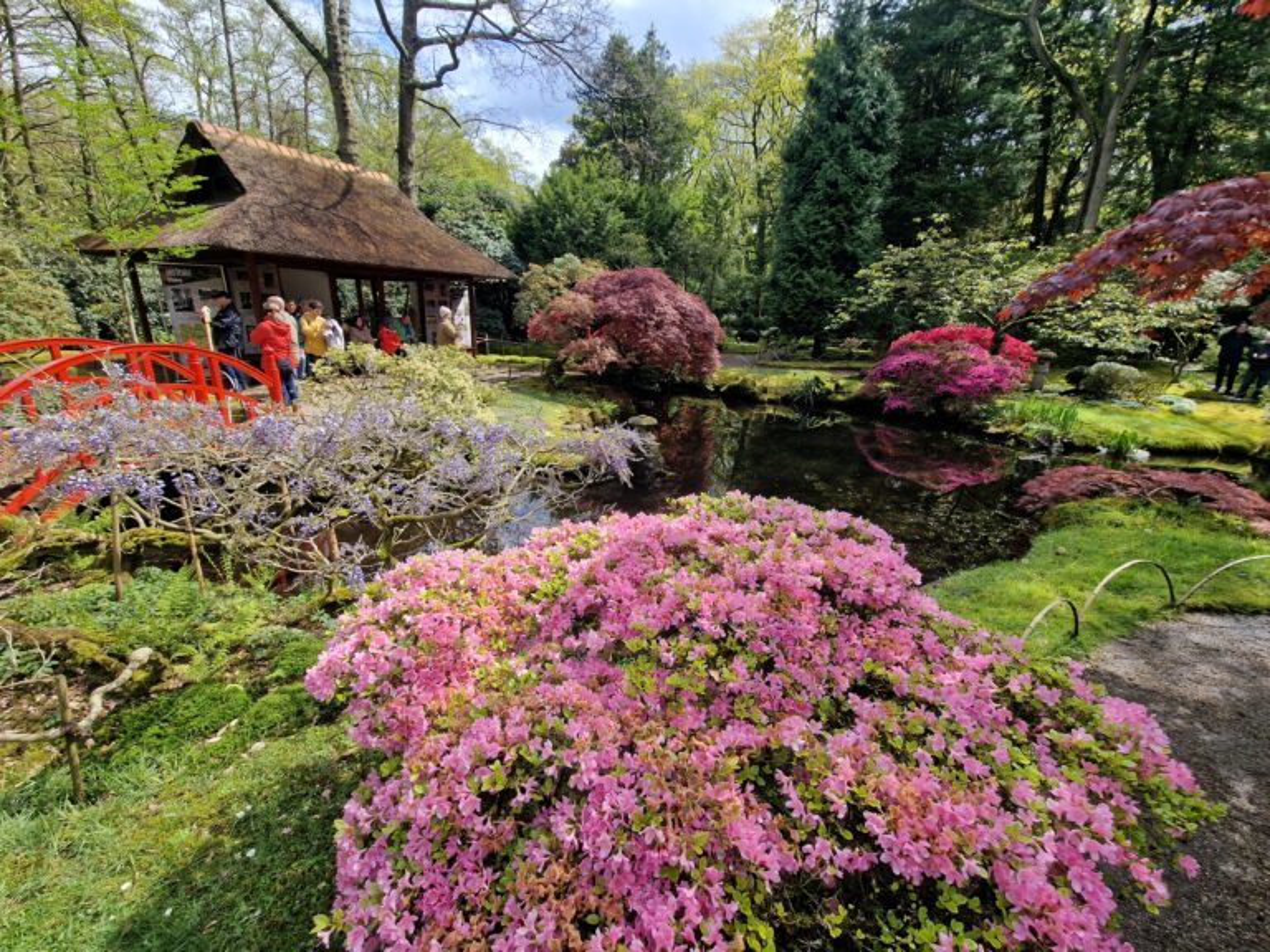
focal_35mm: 13
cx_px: 635
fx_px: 477
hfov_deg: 106.2
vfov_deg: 89.9
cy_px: 476
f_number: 2.2
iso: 50
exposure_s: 1/808
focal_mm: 2.2
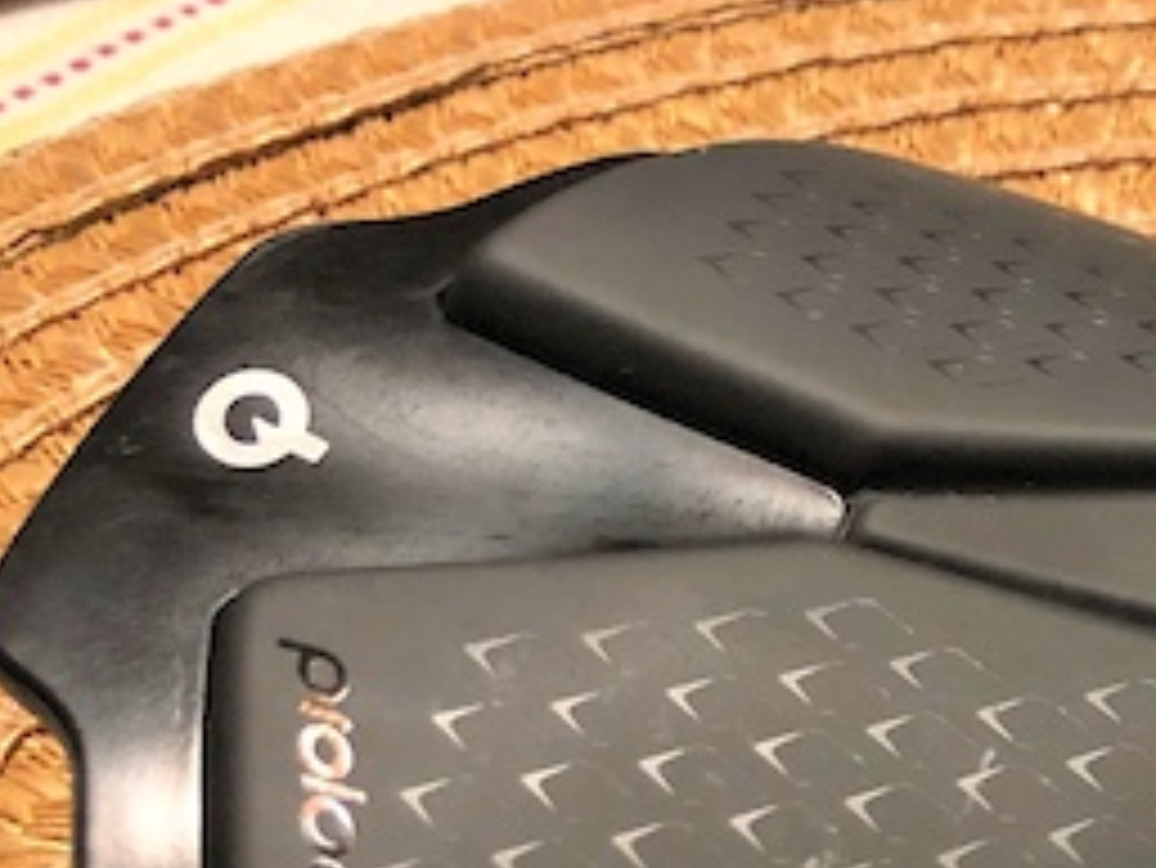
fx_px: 2907
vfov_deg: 16.5
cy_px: 940
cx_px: 1754
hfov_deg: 19.5
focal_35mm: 87
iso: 80
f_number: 1.8
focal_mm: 3.99
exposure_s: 1/15
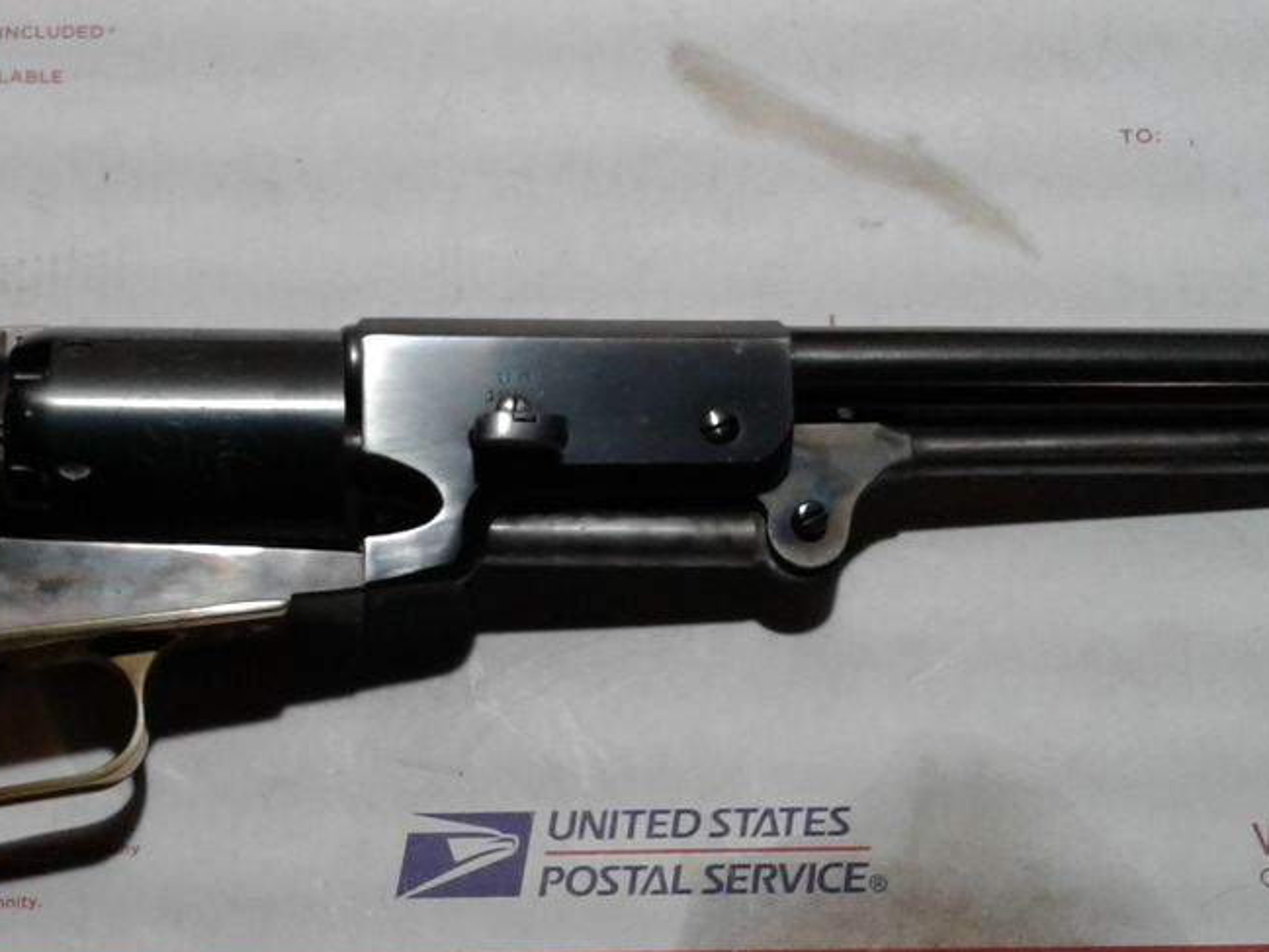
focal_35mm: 61
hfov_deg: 31.4
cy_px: 629
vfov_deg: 23.9
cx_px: 403
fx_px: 2237
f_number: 2.2
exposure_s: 1/50
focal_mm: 3.3
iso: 50
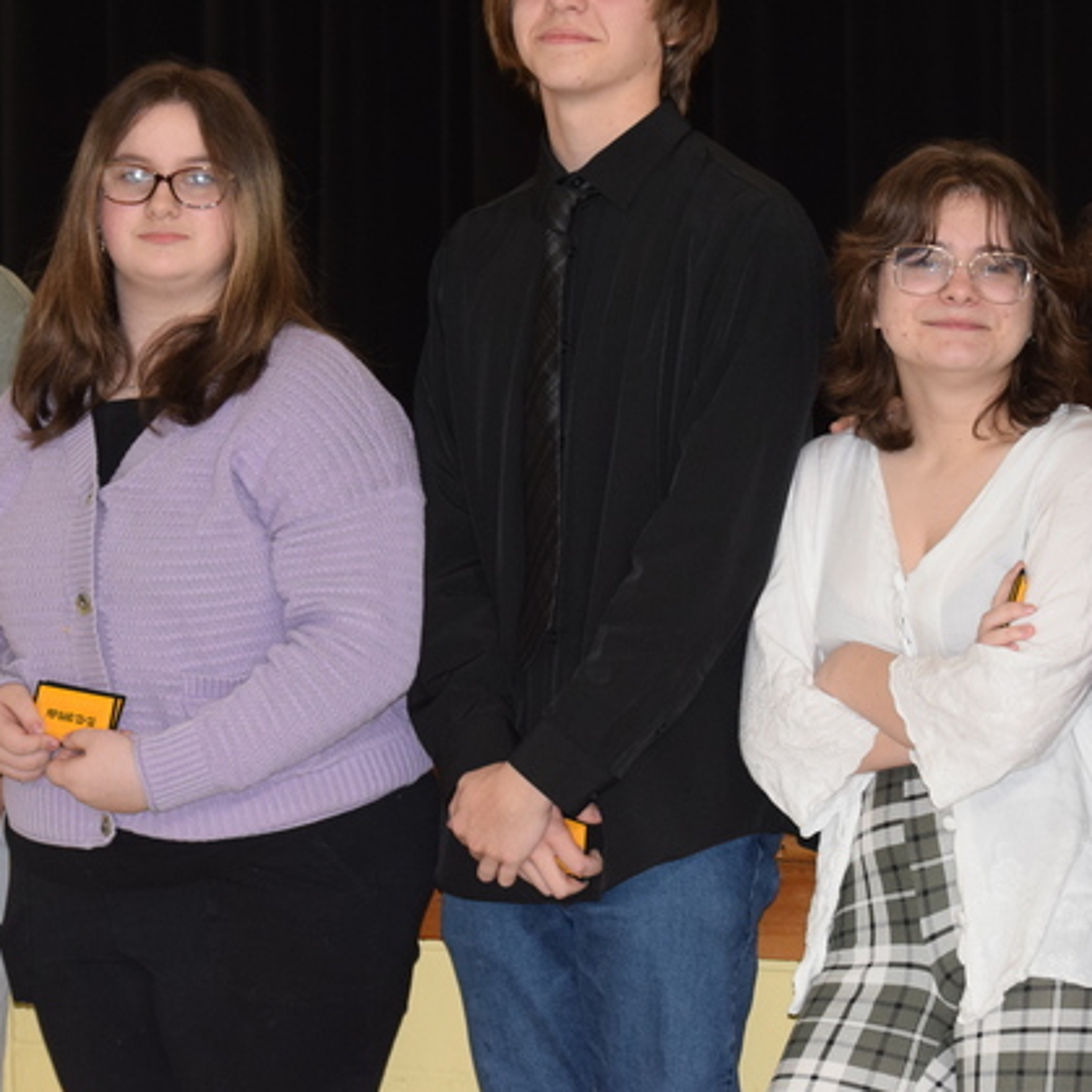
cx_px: 560
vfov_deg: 13.0
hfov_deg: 13.0
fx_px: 4776
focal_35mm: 134
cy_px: 456
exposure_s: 1/60
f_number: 4
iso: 1400
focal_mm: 55
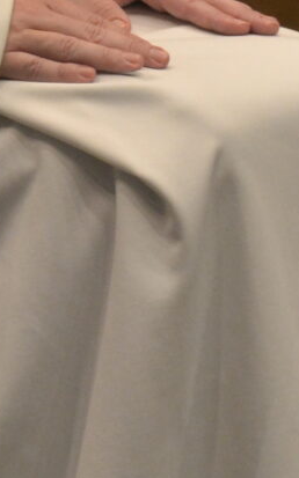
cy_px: -139
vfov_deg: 2.8
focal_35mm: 758
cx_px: -79
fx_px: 9886
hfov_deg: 1.7
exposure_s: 1/30
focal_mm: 100
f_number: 5.6
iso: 1000
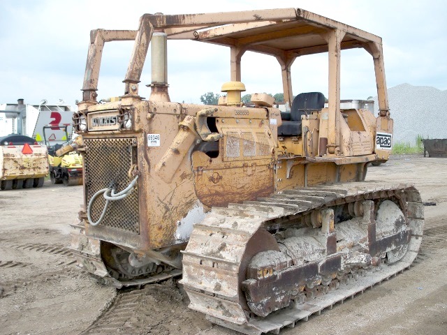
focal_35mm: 37
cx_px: 224
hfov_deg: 50.1
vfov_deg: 38.7
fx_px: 478
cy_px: 168
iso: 64
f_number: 3.4
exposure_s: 1/400
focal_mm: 7.9
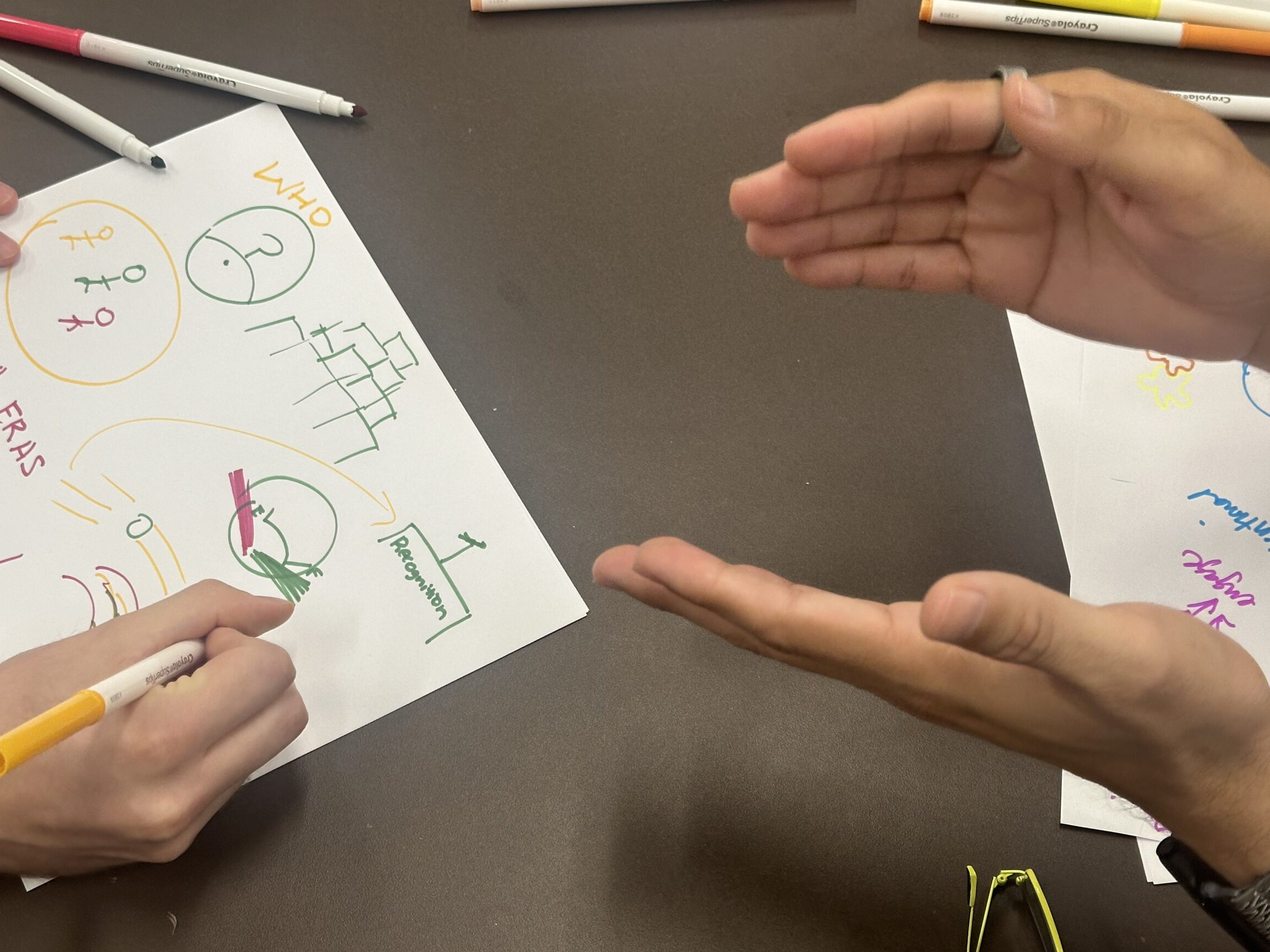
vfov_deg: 27.5
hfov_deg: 36.2
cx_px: 615
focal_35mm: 53
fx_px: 1945
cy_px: 501
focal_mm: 6.86
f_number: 1.78
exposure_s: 1/60
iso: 125
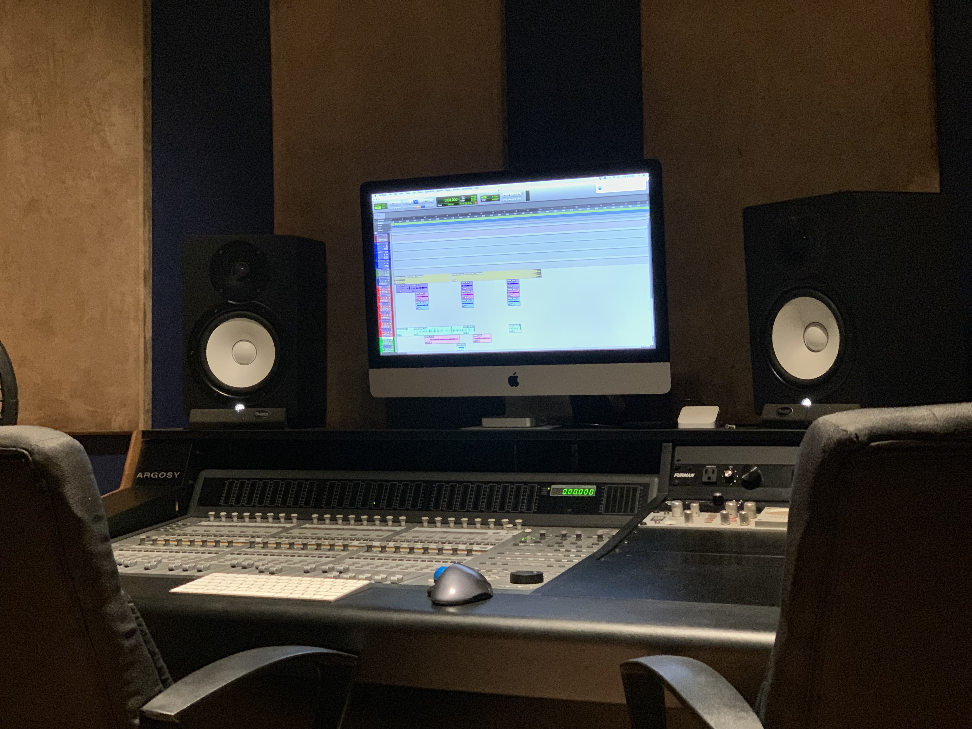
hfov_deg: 36.8
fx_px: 1460
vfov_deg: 28.0
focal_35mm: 52
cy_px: 364
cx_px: 486
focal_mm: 6
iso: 640
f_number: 2.4
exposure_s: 1/30
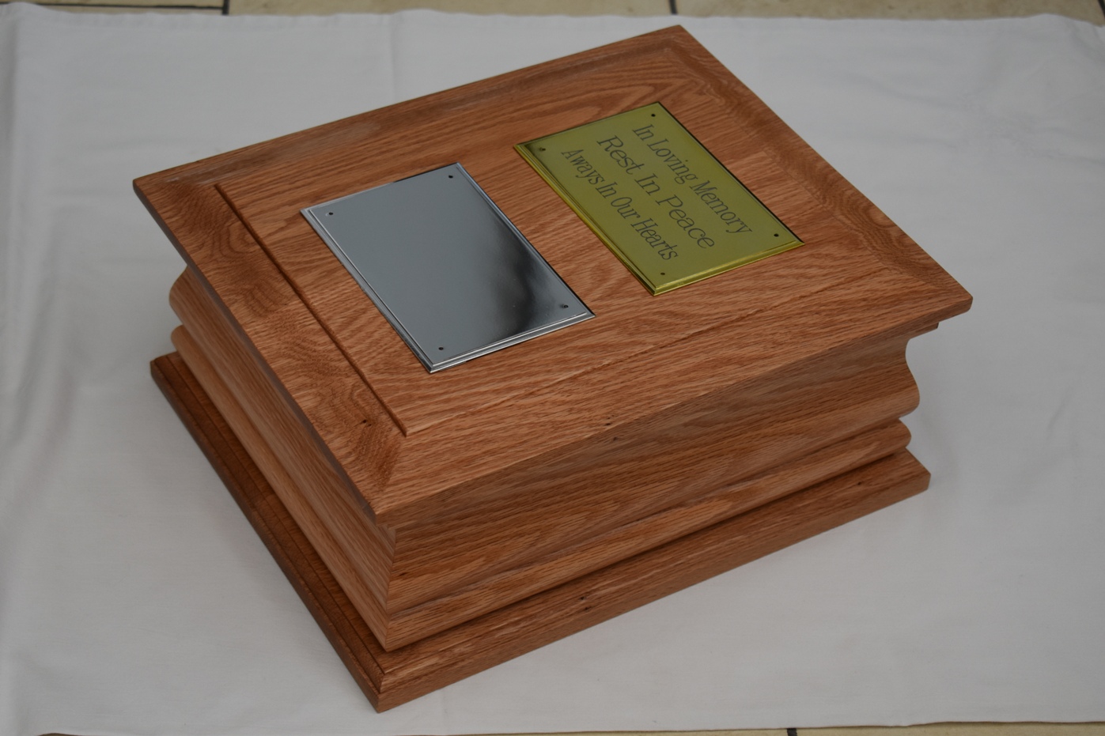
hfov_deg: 28.1
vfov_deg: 18.9
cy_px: 368
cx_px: 552
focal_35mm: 72
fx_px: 2210
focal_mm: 48
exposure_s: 1/250
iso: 450
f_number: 5.3
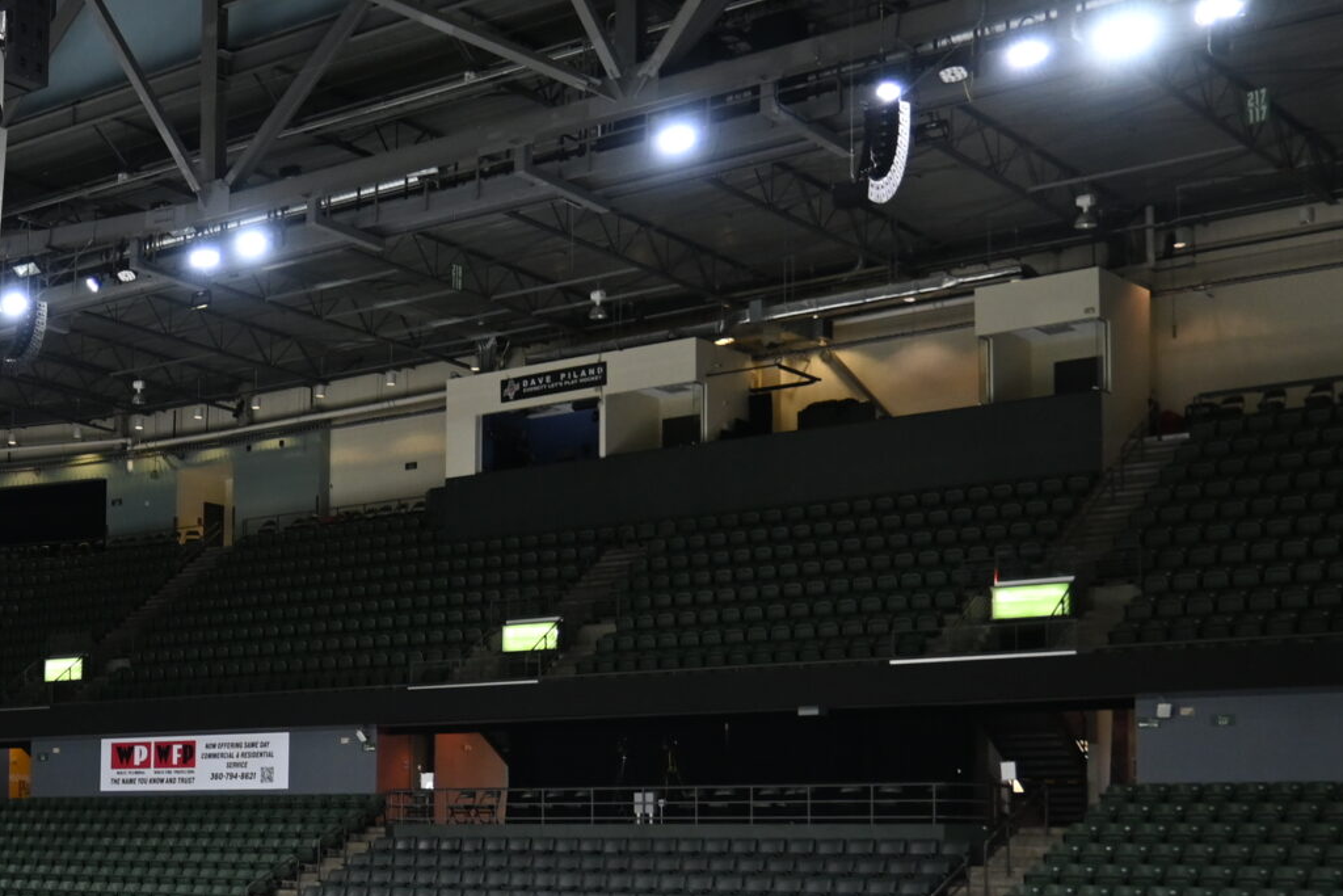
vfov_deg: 22.2
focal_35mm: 60
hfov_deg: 29.0
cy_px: 752
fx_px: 2238
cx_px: -254
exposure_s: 1/125
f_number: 3.5
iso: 560
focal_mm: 16
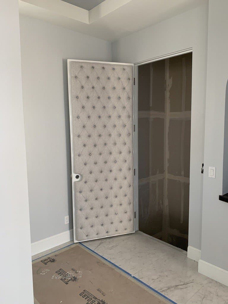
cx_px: 114
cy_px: 152
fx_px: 228
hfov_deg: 53.1
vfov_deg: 67.3
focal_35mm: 26
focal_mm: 4.25
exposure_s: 1/64
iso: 100
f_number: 1.8
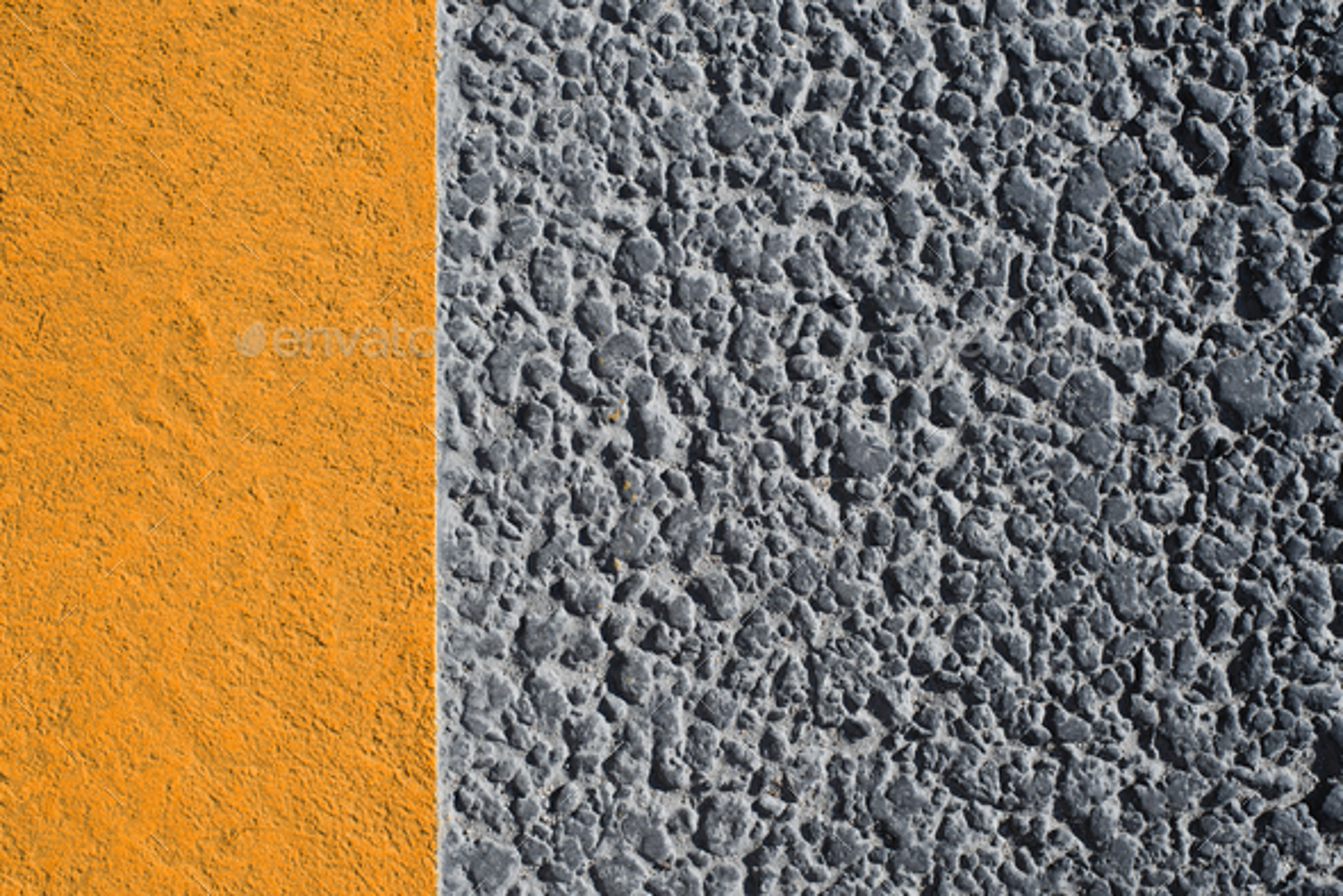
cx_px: 672
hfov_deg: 39.6
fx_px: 1866
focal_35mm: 50
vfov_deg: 27.0
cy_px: 448
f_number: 5
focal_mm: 50
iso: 100
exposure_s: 1/250
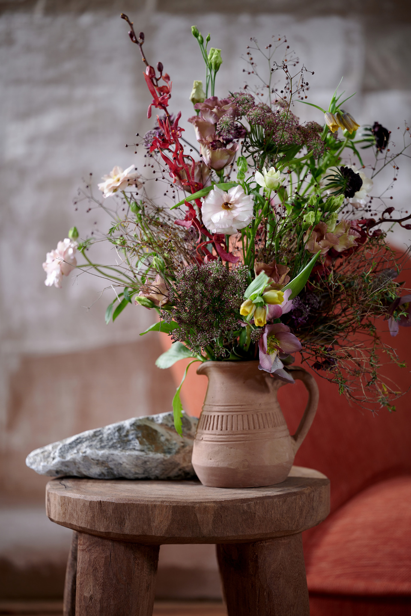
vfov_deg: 19.5
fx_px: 1798
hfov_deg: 13.0
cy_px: 308
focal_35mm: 105
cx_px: 206
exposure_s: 1/20
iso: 160
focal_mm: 105
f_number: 2.8
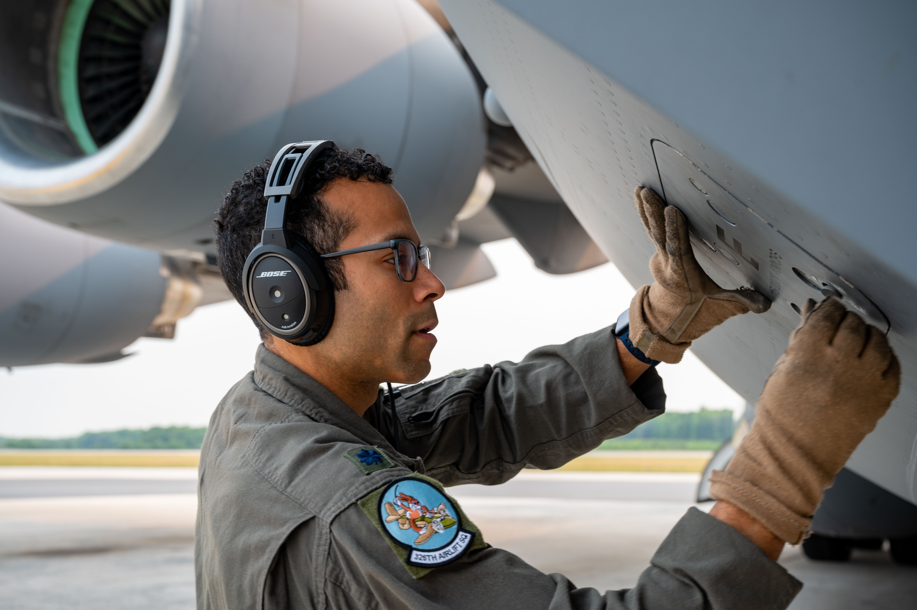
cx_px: 458
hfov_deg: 40.4
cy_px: 305
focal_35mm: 49
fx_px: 1247
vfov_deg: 27.5
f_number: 6.3
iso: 250
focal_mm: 49
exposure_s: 1/160
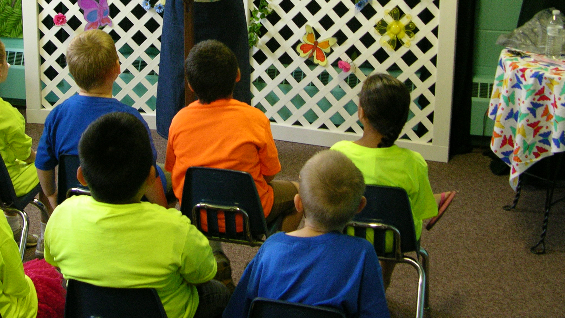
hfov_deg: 34.2
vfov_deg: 19.2
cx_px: 210
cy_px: 9
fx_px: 914
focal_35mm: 61
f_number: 2.8
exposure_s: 1/28.4
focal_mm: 8.9
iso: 156
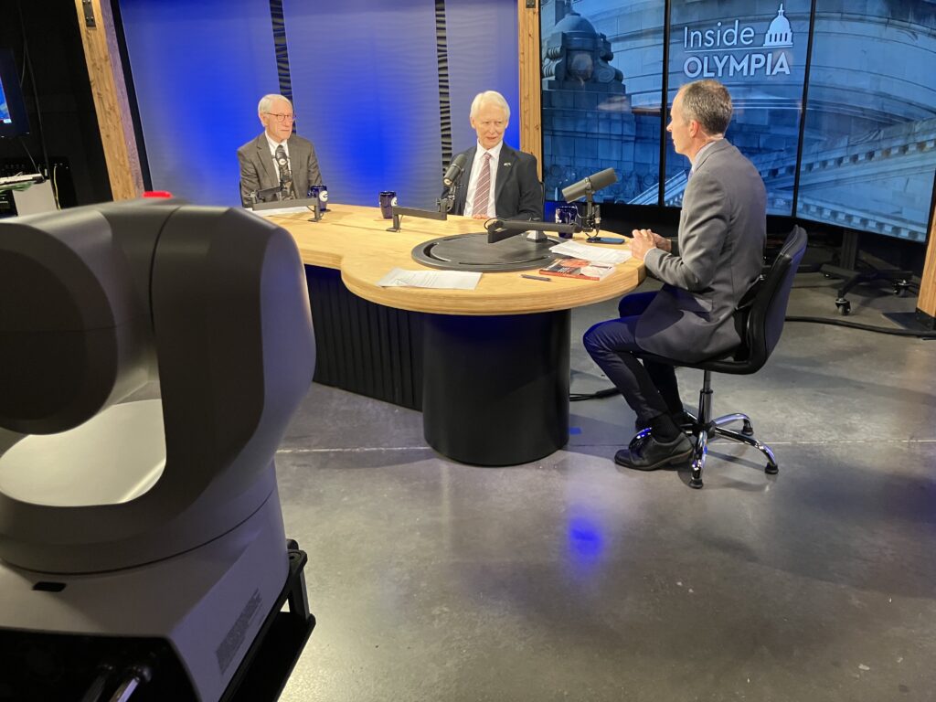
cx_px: 468
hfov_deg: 63.4
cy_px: 351
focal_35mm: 28
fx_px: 757
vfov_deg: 49.7
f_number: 1.8
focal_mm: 3.99
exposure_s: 1/60
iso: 160
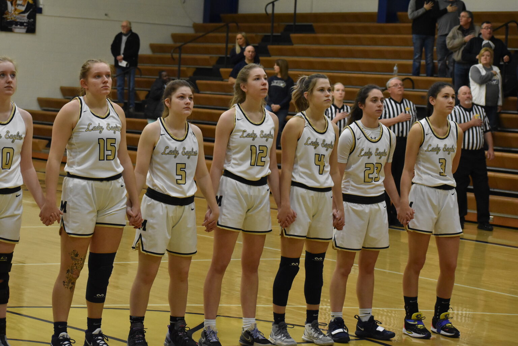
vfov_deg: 13.1
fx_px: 1512
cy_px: 173
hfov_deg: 19.4
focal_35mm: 105
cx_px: 259
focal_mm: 70
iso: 3200
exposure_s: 1/400
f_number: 5.6
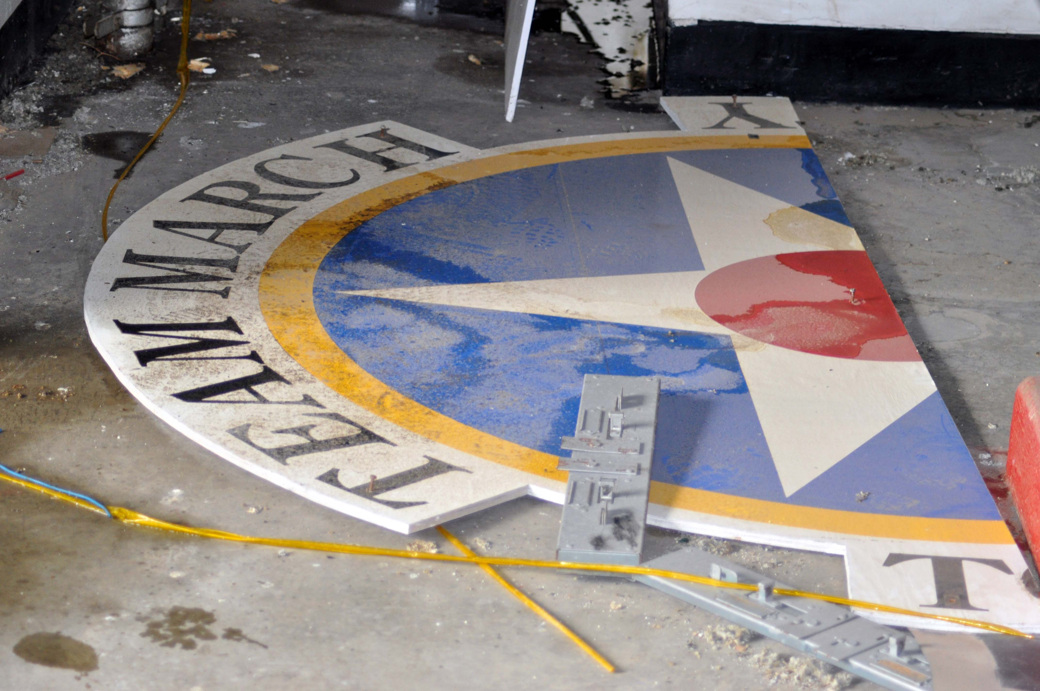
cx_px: 520
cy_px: 346
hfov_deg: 19.5
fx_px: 3030
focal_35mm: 105
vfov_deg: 13.0
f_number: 4
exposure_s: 1/60
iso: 800
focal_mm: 70
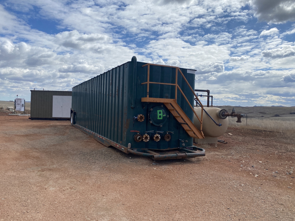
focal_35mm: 27
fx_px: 230
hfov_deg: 65.3
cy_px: 110
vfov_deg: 51.3
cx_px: 148
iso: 32
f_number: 1.8
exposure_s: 1/5495
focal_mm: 4.25
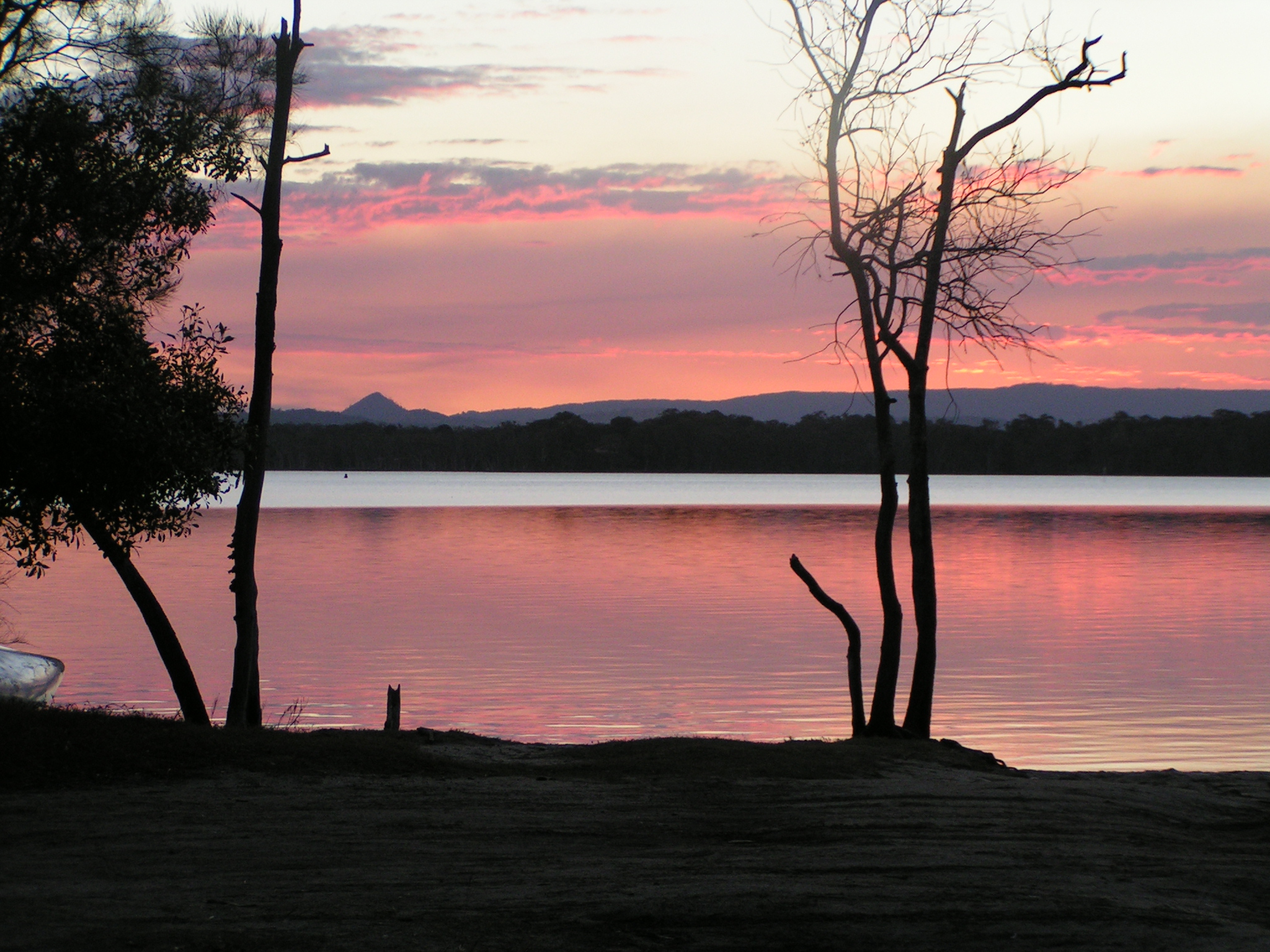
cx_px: 635
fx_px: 4182
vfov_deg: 13.0
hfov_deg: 17.3
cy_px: 476
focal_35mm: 114
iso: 100
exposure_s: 1/125
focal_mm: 17.4
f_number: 3.5
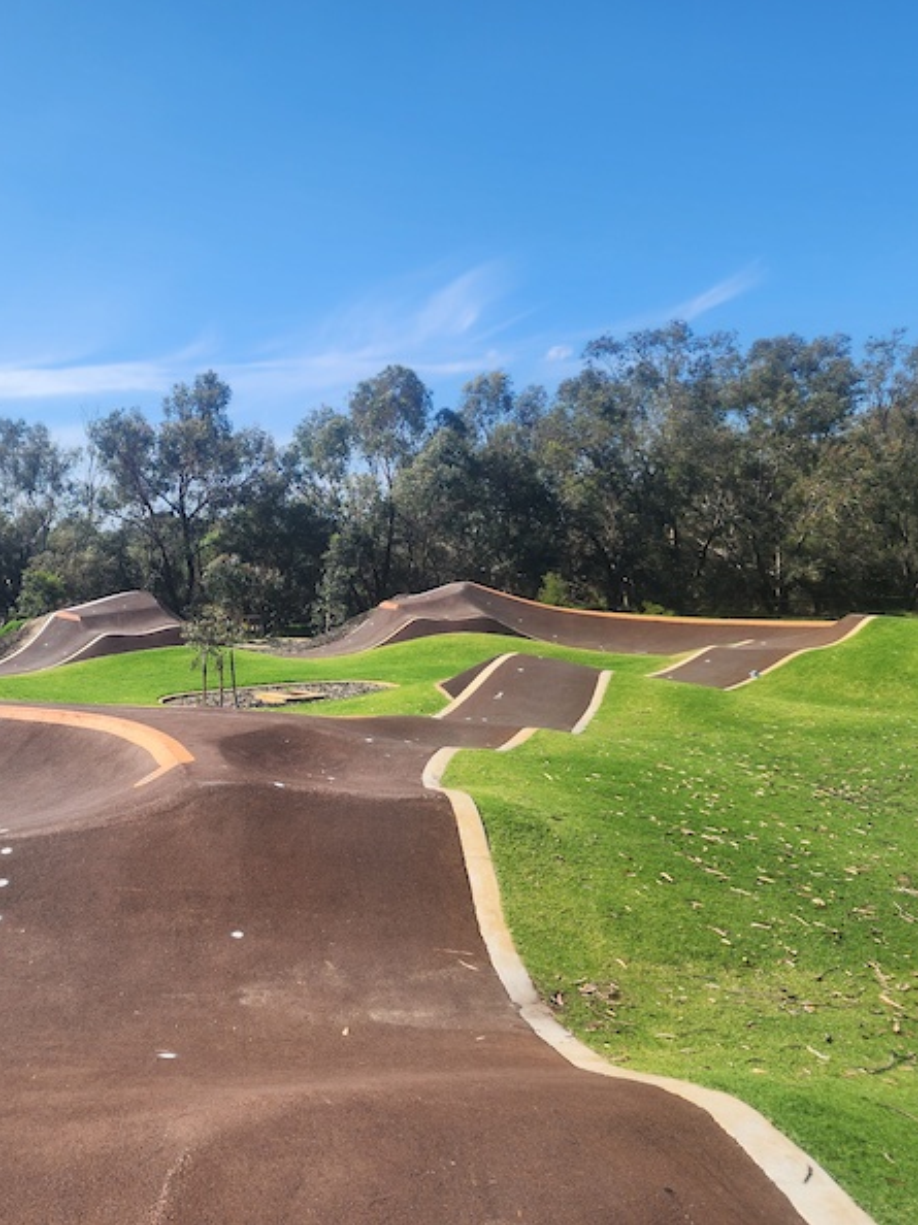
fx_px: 1097
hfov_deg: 43.8
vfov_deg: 58.4
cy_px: 608
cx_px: 219
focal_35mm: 31
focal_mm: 6.4
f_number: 1.8
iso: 12
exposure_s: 1/890
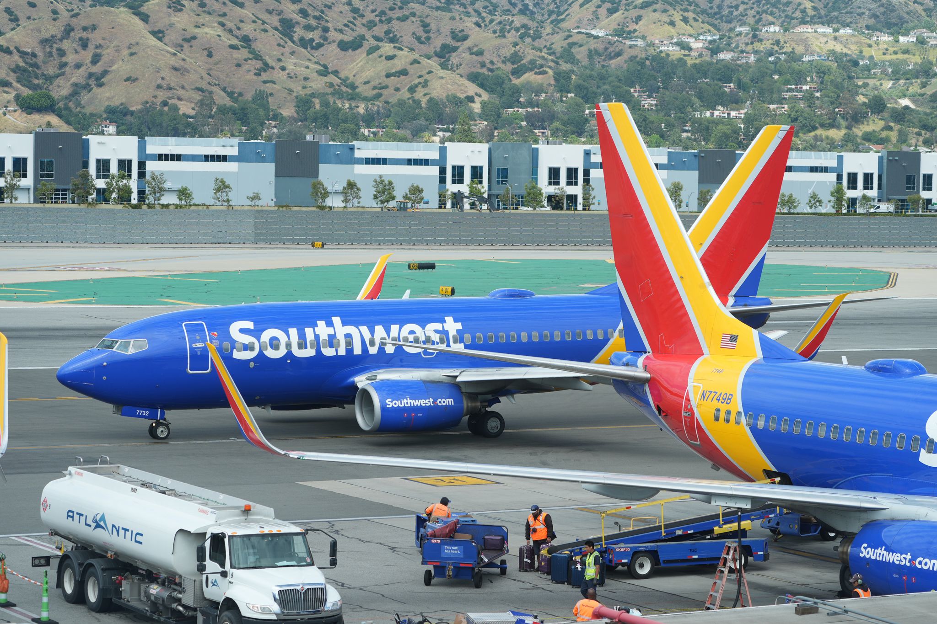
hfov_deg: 20.4
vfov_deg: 13.7
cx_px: 468
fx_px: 2602
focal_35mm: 100
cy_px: 312
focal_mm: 100
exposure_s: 1/800
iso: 250
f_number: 7.1
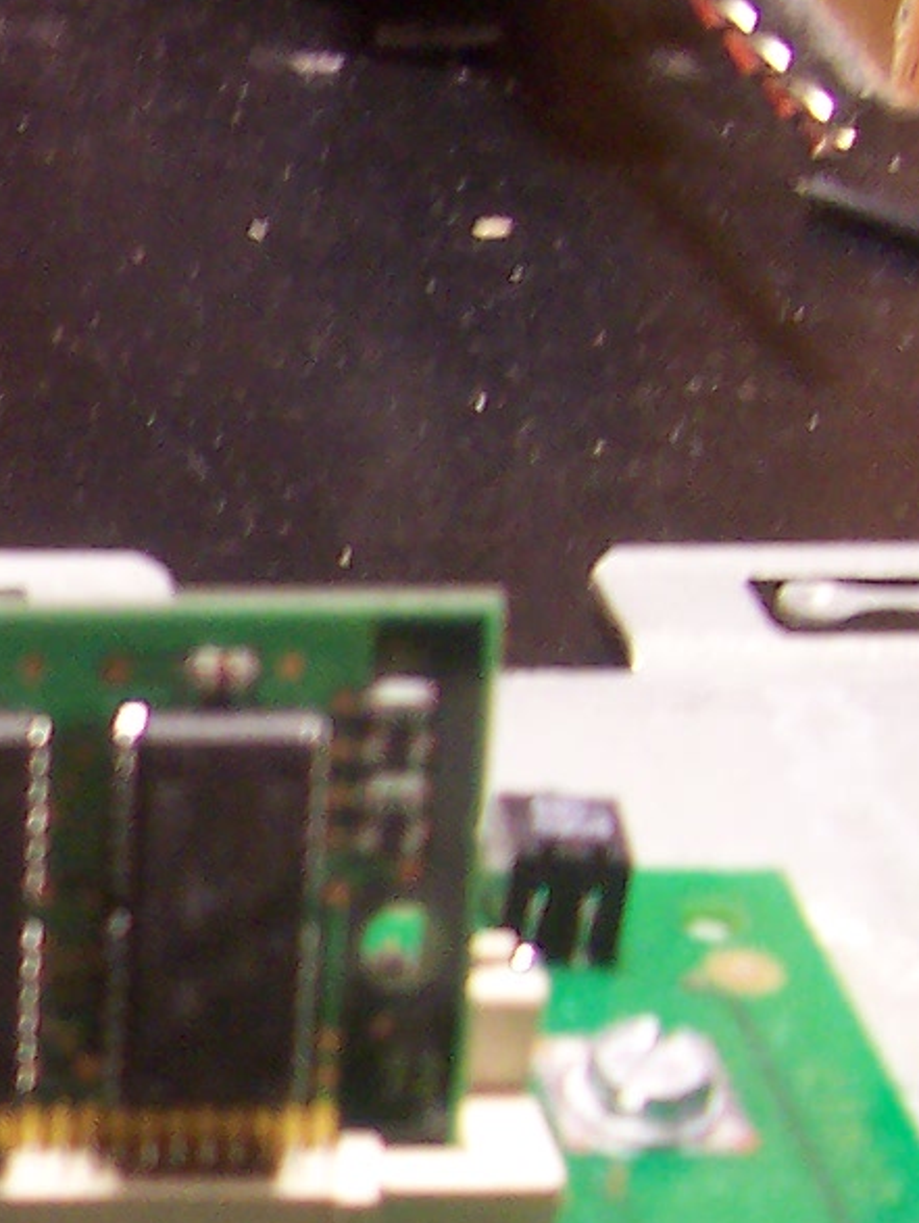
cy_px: 890
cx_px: -900
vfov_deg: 15.3
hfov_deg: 10.6
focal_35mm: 128
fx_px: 4526
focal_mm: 5.6
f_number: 2.8
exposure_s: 1/20
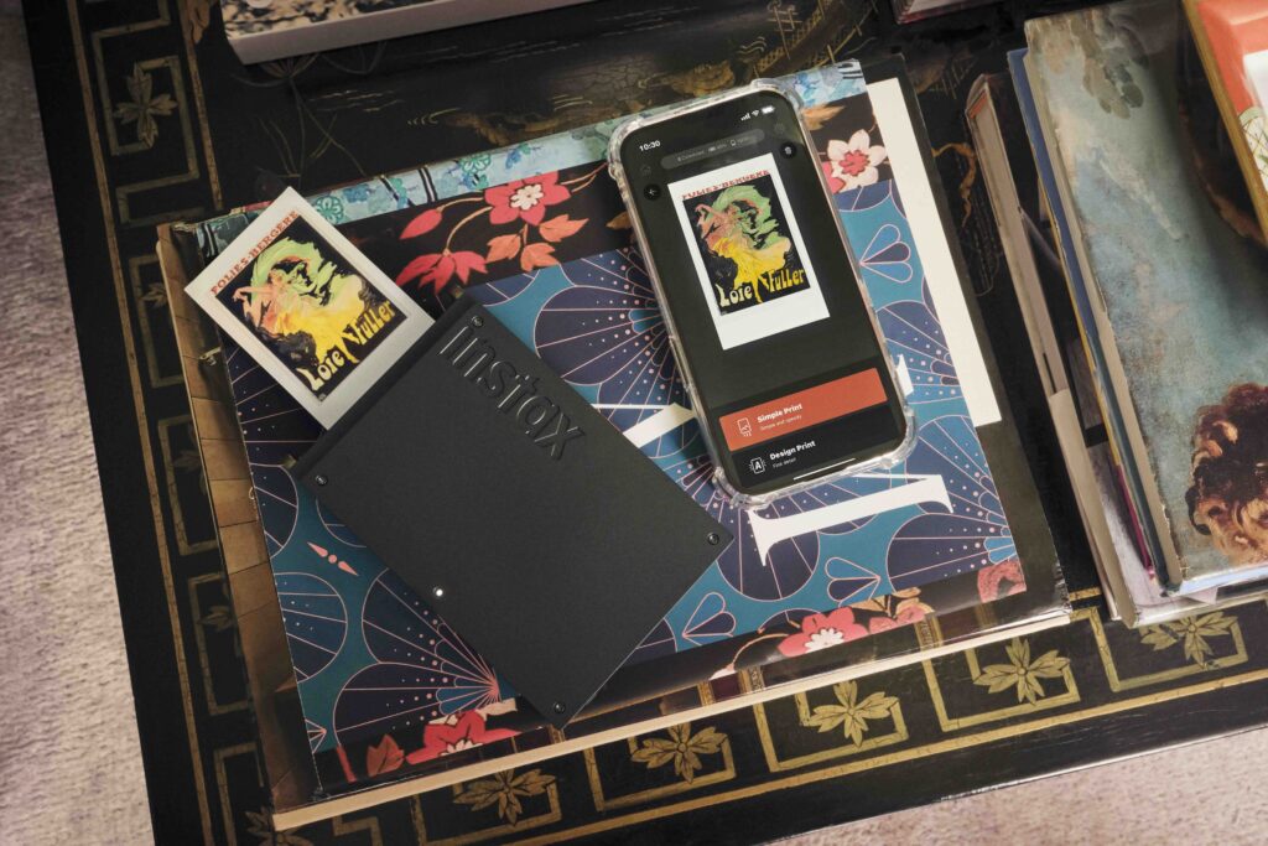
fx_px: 1233
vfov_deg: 37.9
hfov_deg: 54.4
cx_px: 634
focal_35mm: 35
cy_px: 423
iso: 400
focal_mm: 23
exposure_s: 1/160
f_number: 11
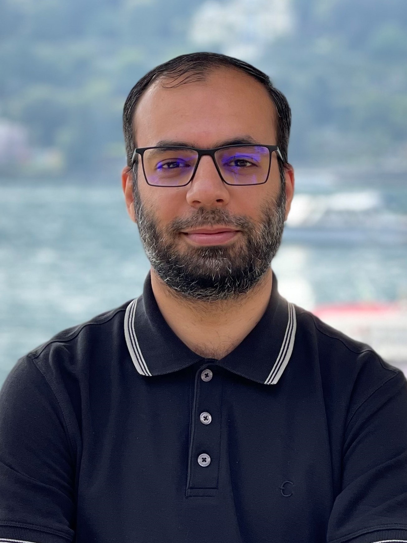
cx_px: 204
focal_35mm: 64
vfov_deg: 30.3
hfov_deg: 22.9
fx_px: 1003
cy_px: 272
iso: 20
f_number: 2.2
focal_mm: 7.5
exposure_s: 1/199
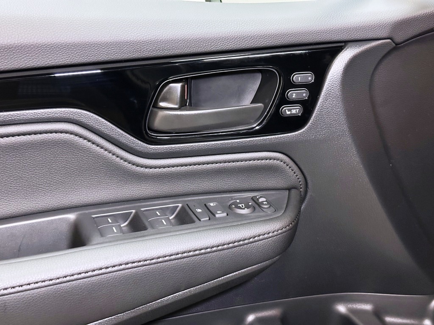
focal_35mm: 48
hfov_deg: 39.7
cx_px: 217
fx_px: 602
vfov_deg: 30.3
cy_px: 162
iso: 640
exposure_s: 1/24
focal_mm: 6.86
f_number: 1.78
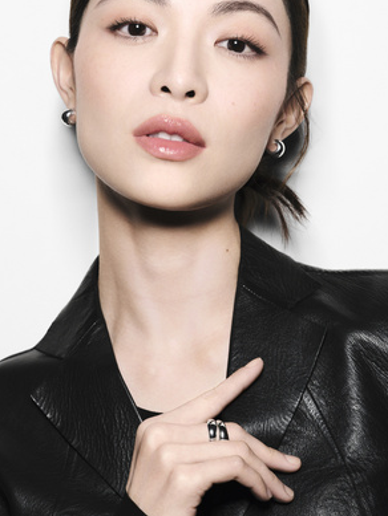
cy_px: 208
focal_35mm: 115
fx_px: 1718
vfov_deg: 17.1
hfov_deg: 12.9
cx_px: 218
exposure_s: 1/125
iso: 800
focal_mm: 110
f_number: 11
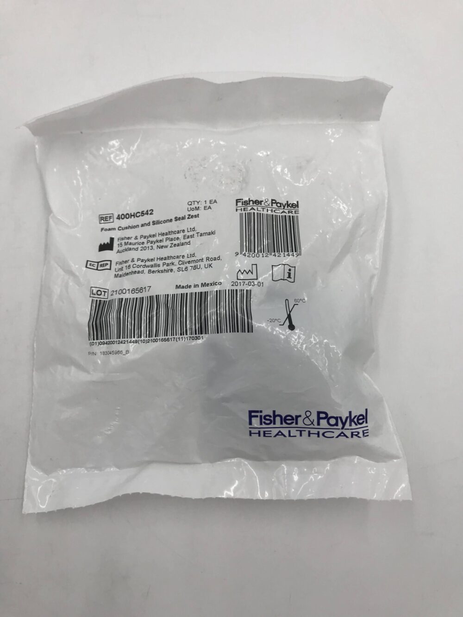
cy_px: 308
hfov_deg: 49.8
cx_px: 232
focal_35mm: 28
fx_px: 499
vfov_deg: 63.4
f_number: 1.8
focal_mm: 3.99
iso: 20
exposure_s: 1/189
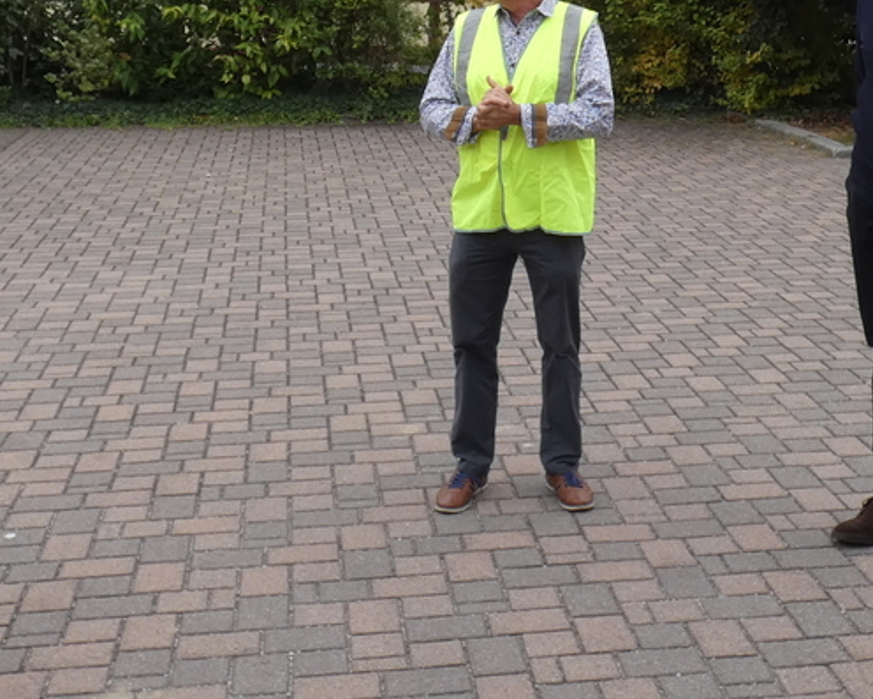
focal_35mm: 59
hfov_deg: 31.8
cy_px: 66
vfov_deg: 25.0
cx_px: 565
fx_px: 1525
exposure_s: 1/320
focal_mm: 3.6
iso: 80
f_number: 3.5
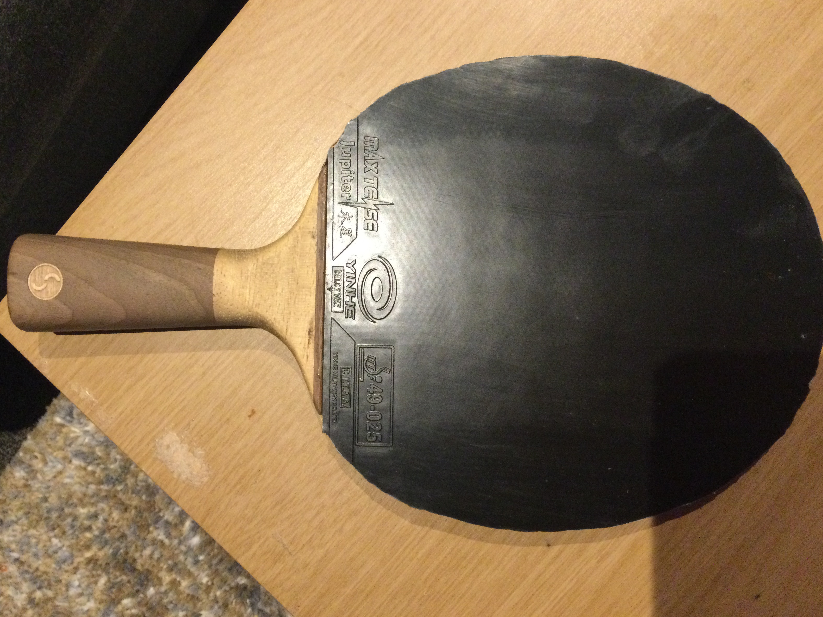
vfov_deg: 44.2
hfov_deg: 56.8
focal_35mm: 32
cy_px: 300
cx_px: 409
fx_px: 761
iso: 250
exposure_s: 1/17
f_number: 2.4
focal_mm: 3.3
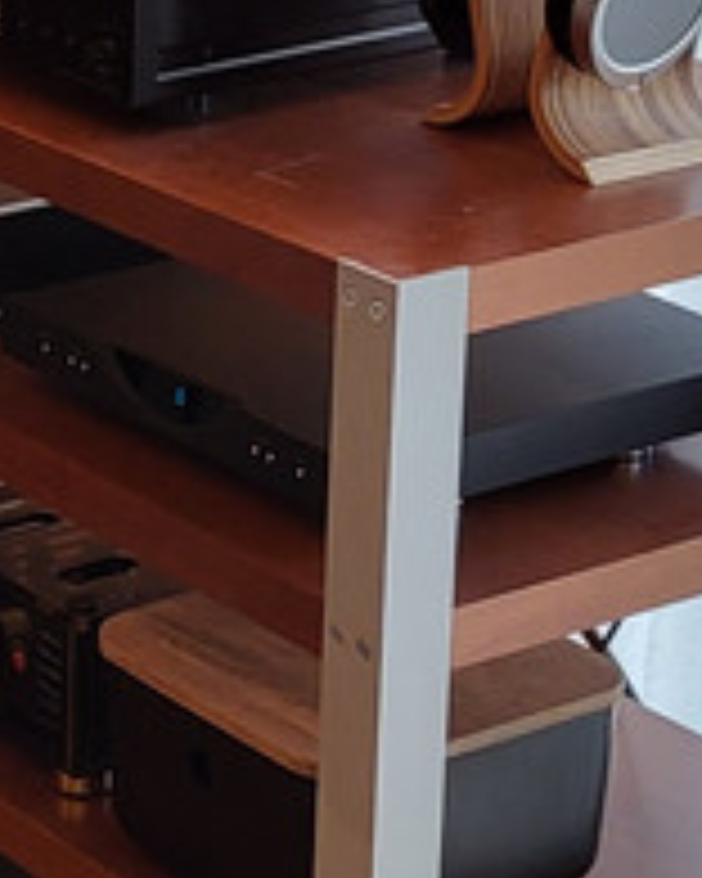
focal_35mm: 139
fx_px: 3610
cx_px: -376
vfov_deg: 13.8
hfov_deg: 10.7
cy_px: 194
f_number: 1.8
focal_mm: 5.4
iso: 200
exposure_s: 1/50
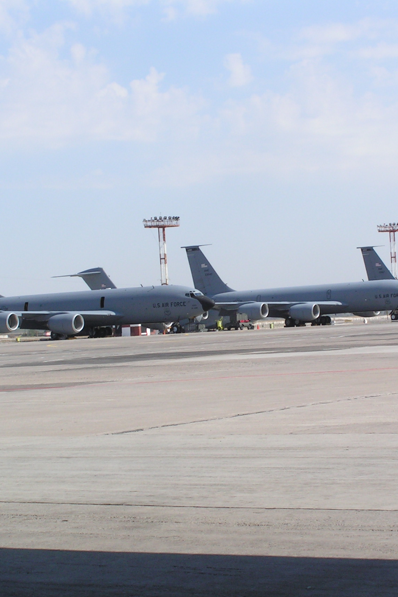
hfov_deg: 13.6
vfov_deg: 20.4
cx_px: 289
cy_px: 298
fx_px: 1658
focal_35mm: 100
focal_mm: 12.1
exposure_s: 1/400
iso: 50
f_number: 5.6
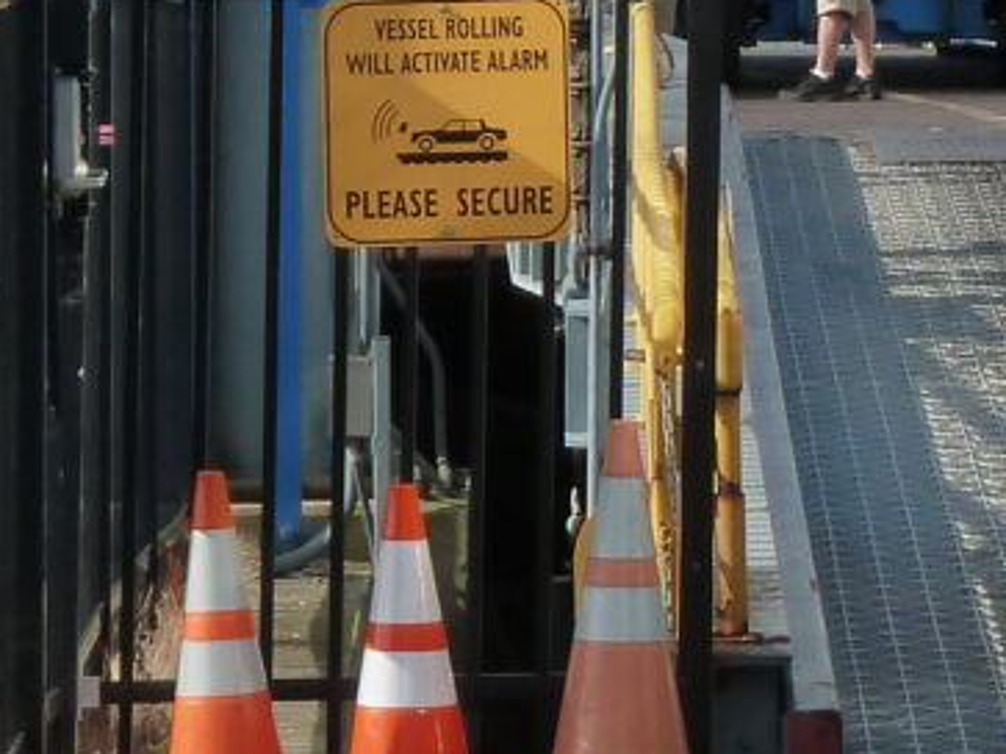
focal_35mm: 381
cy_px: -499
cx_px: 1097
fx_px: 11069
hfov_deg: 5.2
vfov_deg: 3.9
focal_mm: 14.7
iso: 125
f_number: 4.3
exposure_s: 1/500
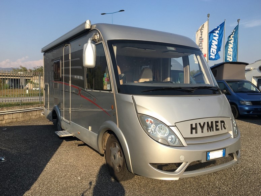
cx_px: 129
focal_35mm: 30
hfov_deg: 60.0
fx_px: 226
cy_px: 96
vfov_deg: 46.8
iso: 25
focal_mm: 4.15
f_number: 2.2
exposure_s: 1/1221
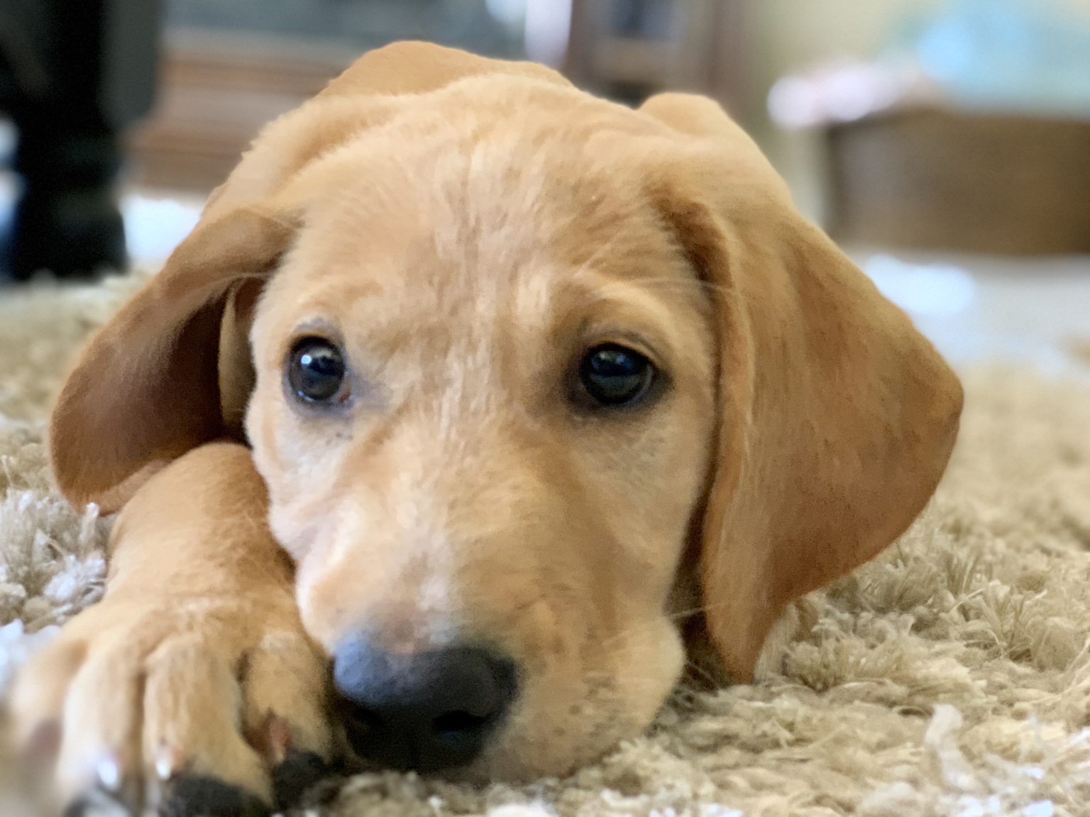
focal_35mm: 52
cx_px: 545
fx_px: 1637
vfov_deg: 28.0
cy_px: 408
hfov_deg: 36.8
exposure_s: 1/30
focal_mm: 6
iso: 640
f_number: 2.4
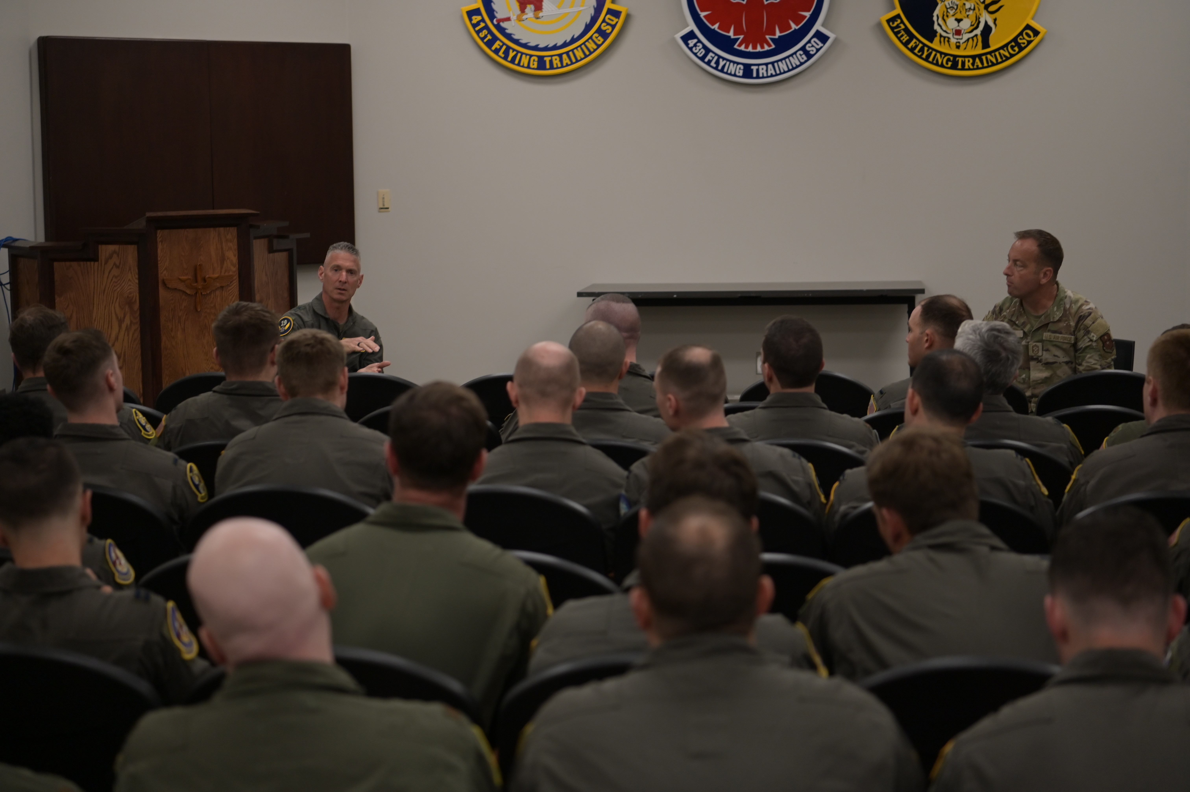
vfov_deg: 19.4
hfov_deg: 28.9
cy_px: 396
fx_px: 2312
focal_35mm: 70
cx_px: 595
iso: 640
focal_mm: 70
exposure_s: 1/80
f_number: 3.2
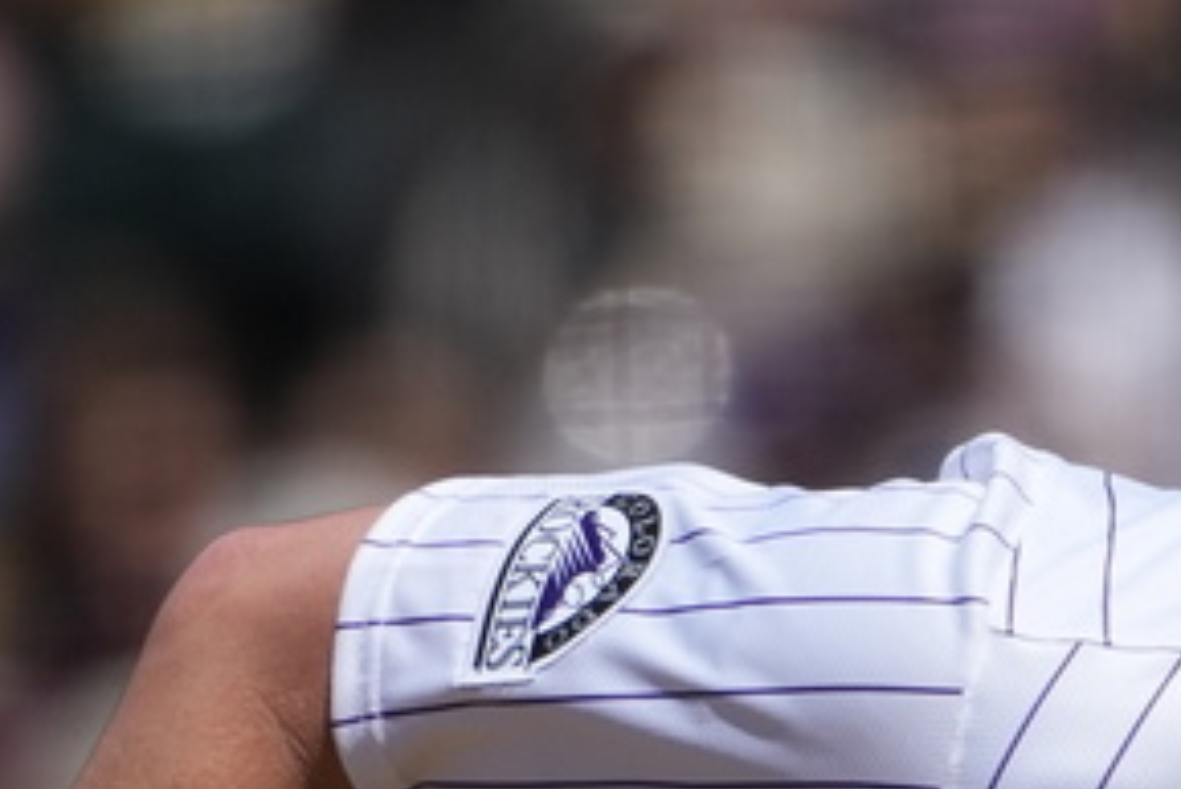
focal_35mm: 2126
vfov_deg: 0.6
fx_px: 69776
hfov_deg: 1.0
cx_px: 891
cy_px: 1359
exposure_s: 1/2500
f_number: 6.3
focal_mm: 600
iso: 400
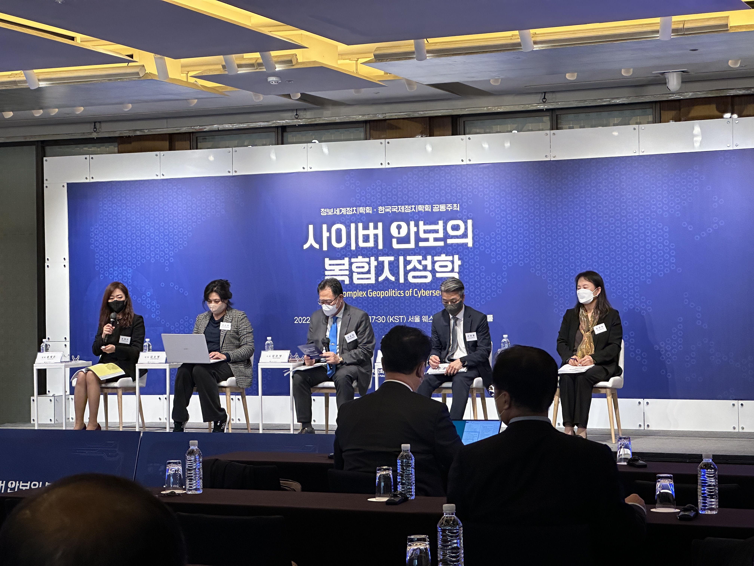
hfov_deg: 25.3
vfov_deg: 19.1
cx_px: 377
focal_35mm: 77
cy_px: 283
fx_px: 1677
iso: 200
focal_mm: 9
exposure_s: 1/105
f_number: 2.8
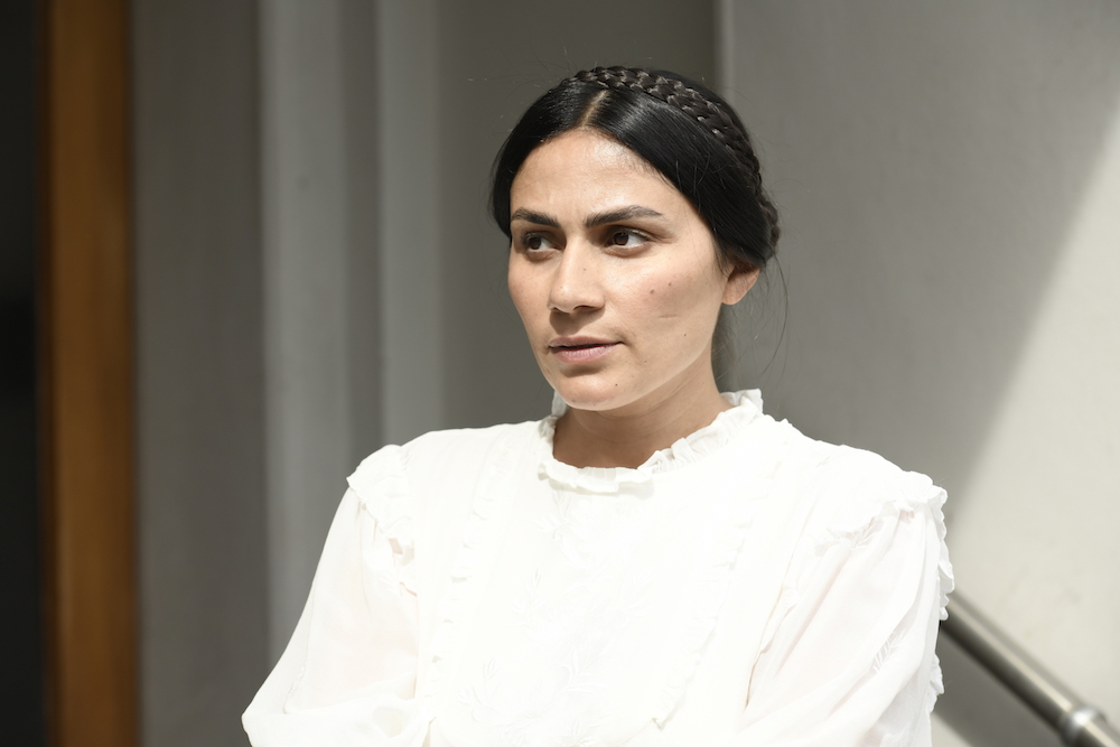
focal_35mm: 112
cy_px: 374
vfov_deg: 12.2
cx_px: 560
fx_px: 3485
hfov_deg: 18.3
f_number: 5.6
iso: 320
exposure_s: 1/640
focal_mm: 112
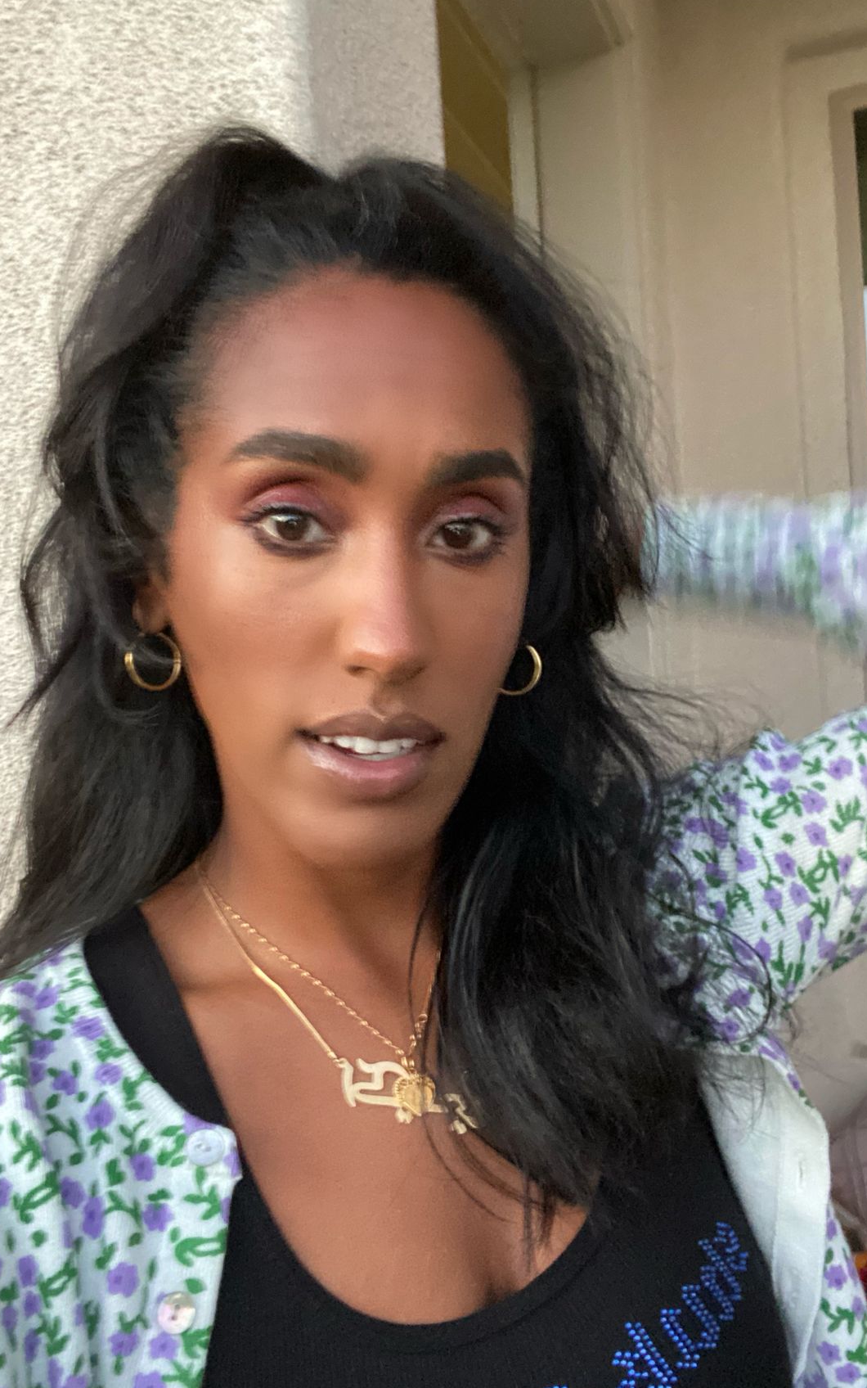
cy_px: 692
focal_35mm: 32
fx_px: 1210
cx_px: 432
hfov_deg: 39.4
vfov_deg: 59.7
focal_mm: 2.71
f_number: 2.2
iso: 640
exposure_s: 1/15
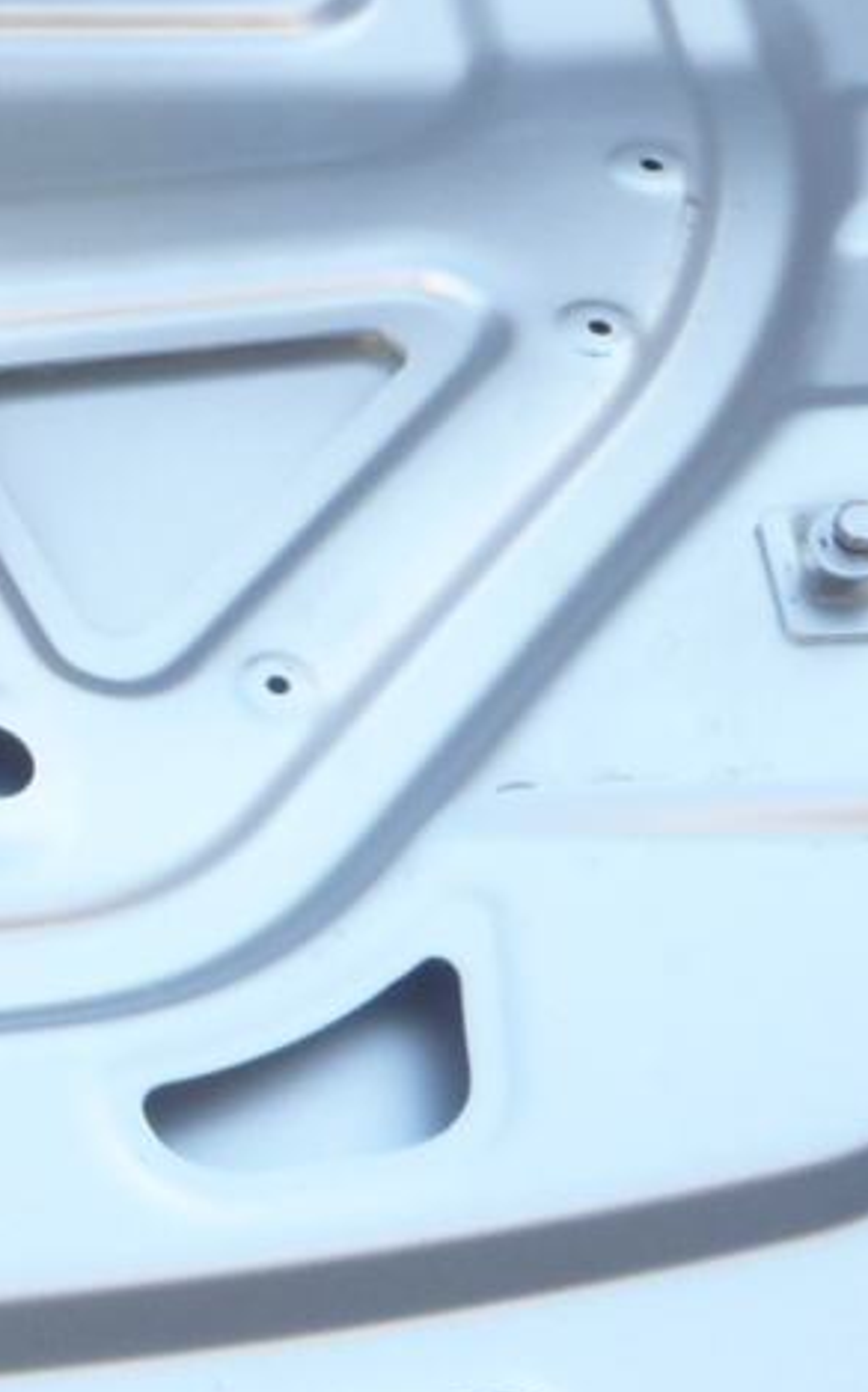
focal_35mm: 130
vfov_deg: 16.0
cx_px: -1049
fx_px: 4926
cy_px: 405
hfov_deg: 9.2
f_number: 3.3
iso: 100
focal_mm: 4.7
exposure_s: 1/125
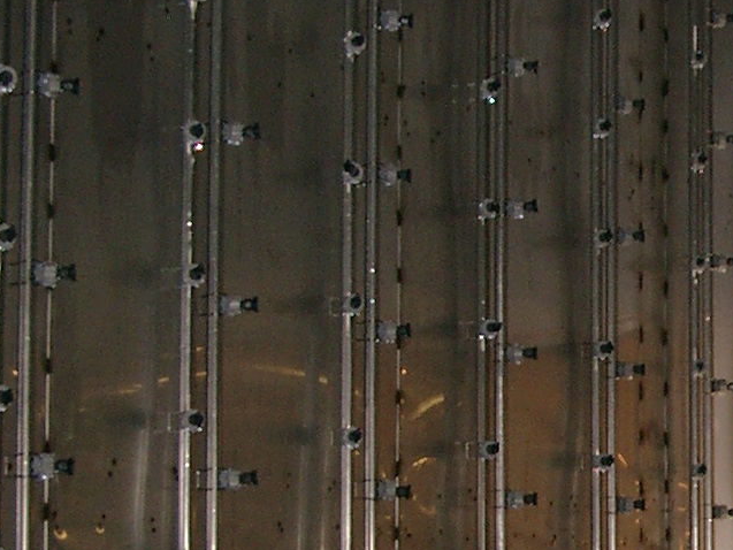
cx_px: 878
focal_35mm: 119
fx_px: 2520
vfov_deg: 12.4
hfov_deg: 15.9
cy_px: 464
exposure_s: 1/60
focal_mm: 7.6
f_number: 2.6
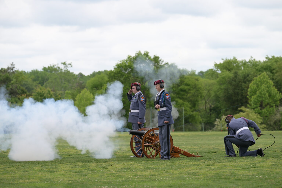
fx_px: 1292
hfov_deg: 12.5
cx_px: 141
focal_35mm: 165
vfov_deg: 8.3
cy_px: 94
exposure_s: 1/640
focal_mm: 165
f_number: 5.6
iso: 250
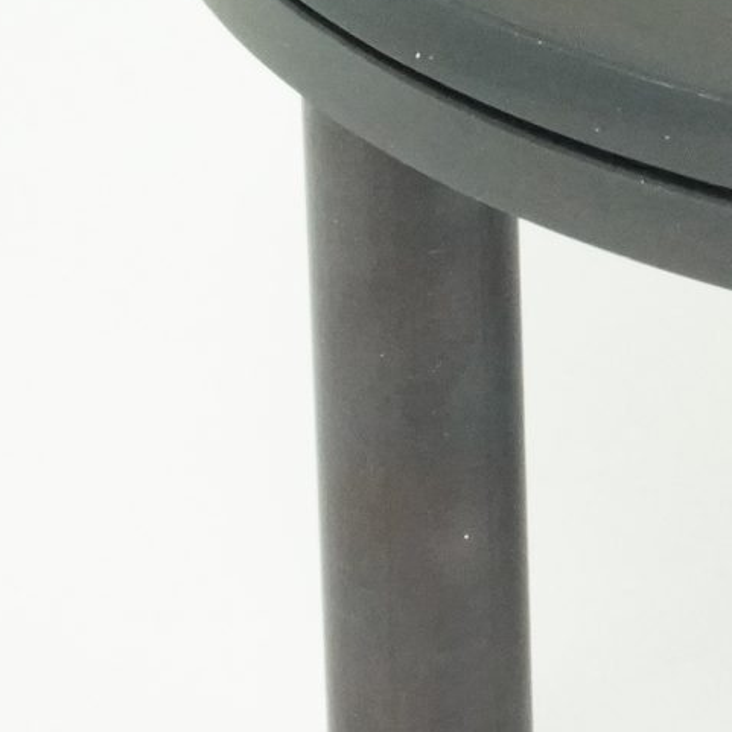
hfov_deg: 7.9
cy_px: 67
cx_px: 1402
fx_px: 5072
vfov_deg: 8.2
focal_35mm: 212
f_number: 22
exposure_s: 1/250
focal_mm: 60
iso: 10000
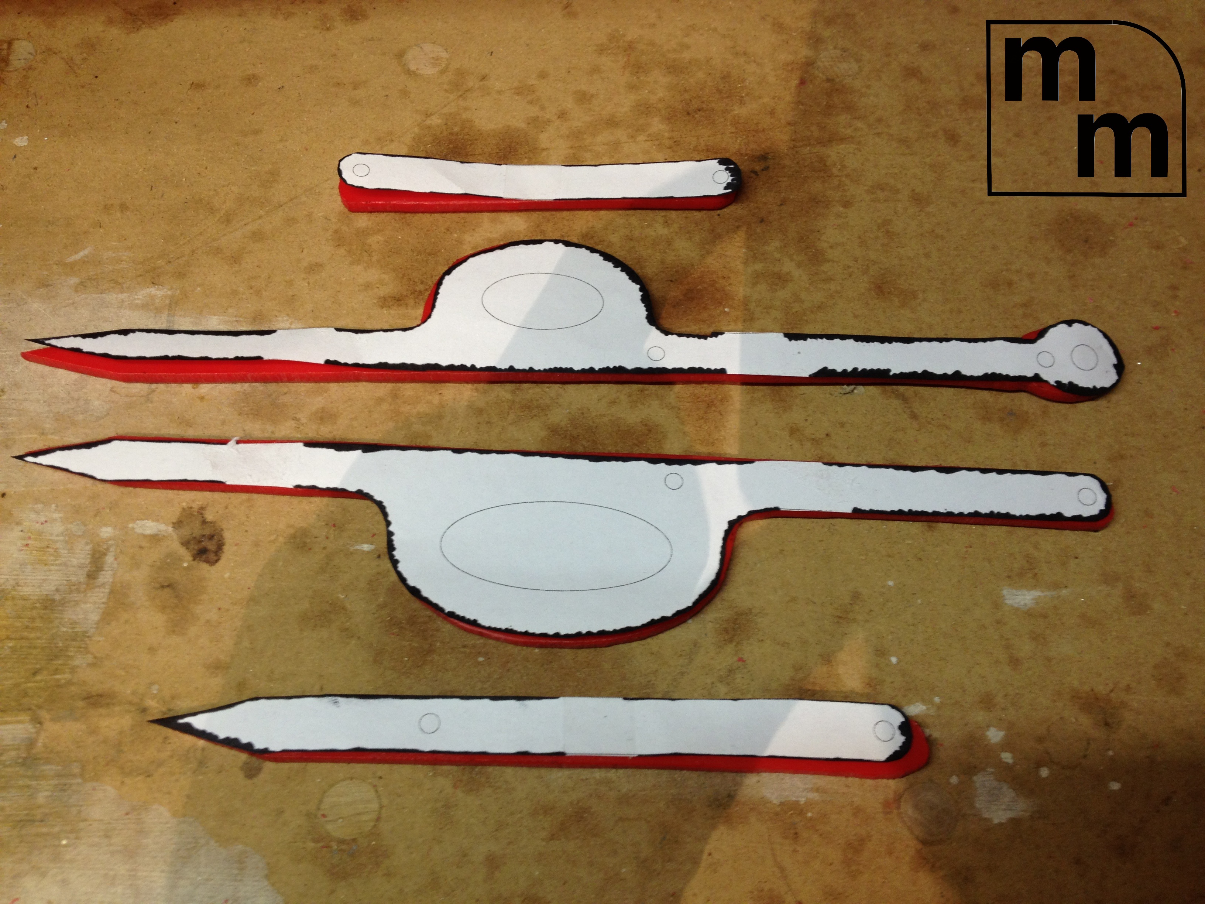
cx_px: 602
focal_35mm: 35
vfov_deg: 40.7
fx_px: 1218
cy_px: 452
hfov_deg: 52.6
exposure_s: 1/20
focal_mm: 4.28
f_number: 2.4
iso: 80
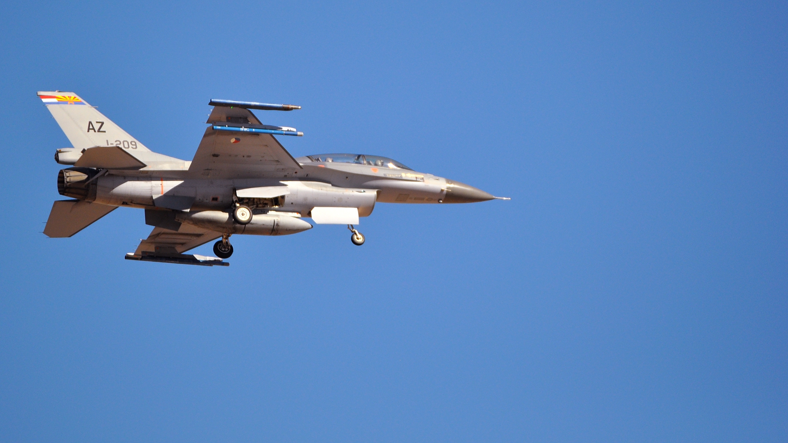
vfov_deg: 3.1
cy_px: 136
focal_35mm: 389
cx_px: 382
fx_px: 8128
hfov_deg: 5.6
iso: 320
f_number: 5.6
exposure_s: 1/2000
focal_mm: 200
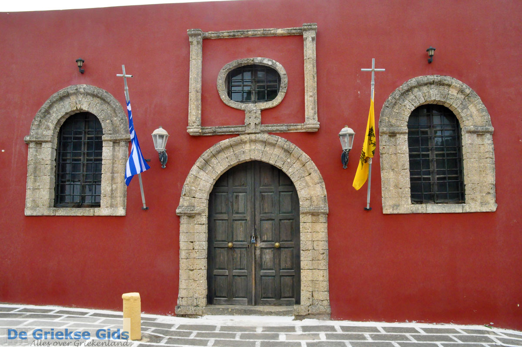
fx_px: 478
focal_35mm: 33
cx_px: 261
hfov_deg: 57.3
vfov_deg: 39.9
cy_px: 174
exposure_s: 1/800
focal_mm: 22
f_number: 14
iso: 3200
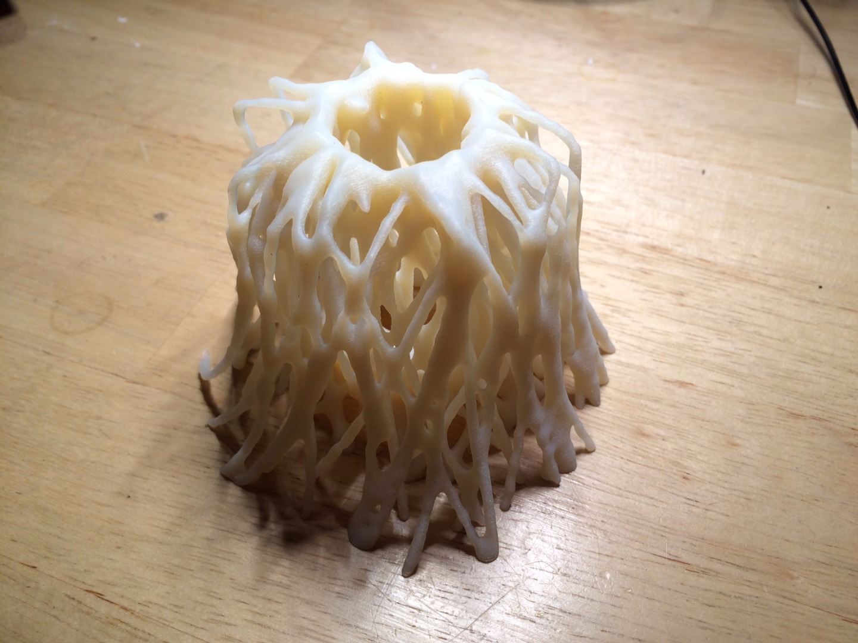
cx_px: 429
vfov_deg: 48.2
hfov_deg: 61.7
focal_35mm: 29
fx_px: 719
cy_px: 322
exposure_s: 1/60
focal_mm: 4.15
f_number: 2.2
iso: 40
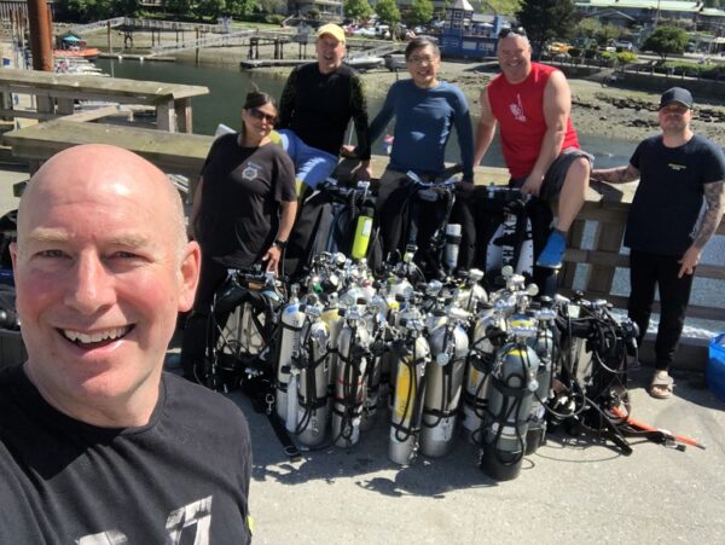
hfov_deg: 56.8
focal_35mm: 32
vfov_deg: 44.2
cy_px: 272
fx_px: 671
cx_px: 362
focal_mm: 2.87
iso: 20
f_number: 2.2
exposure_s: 1/1115
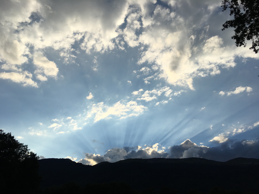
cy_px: 97
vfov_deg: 48.2
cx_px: 130
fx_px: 217
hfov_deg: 61.7
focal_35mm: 29
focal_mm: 4.15
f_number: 2.2
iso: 25
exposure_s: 1/3077
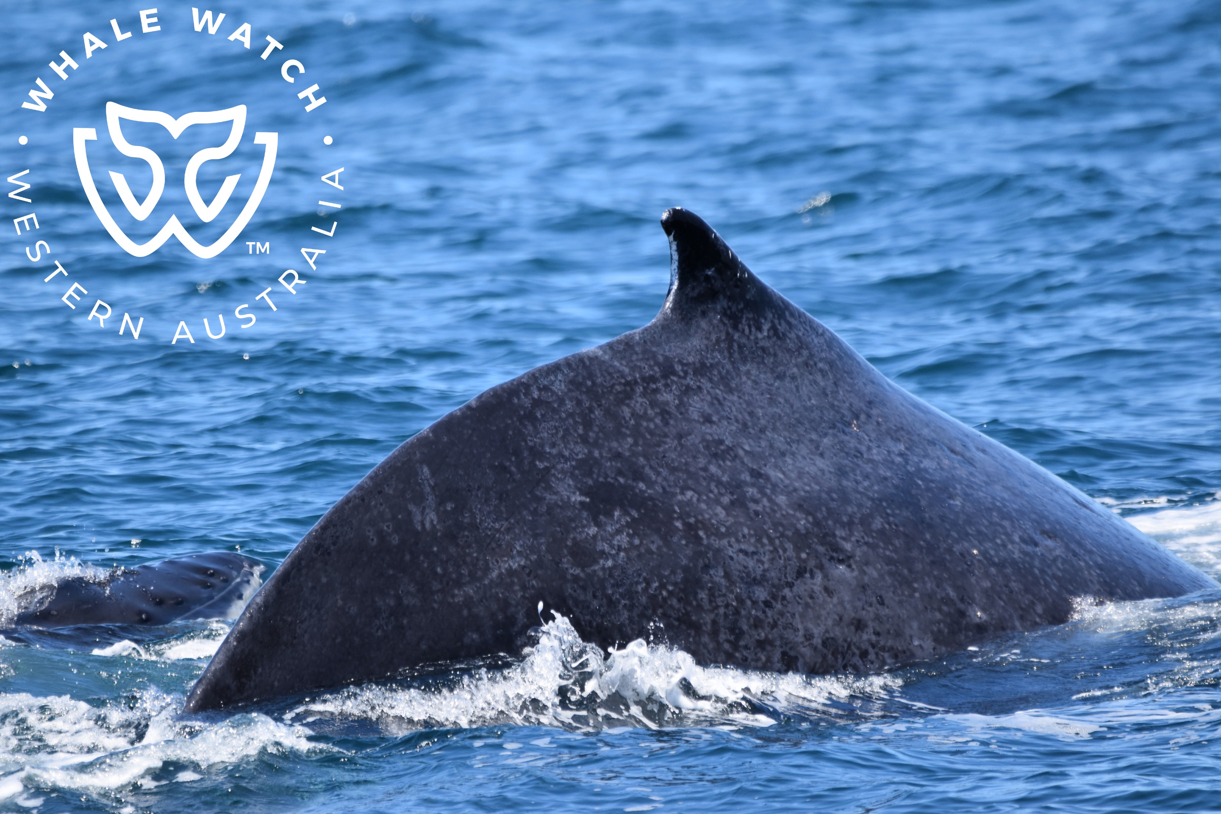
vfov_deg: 1.5
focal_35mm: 900
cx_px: 610
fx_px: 30523
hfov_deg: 2.3
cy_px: 407
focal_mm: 600
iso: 400
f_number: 6.3
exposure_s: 1/1250
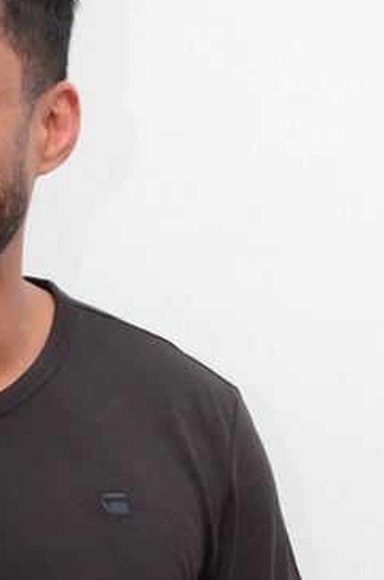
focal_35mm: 187
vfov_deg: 10.8
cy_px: 684
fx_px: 3006
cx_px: -49
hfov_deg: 7.3
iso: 2500
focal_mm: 42
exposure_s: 1/125
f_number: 8
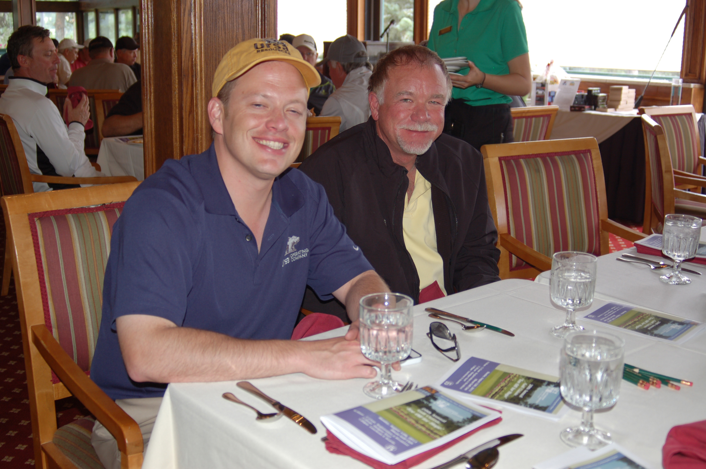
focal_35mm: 42
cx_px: 353
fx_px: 823
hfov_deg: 46.4
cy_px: 234
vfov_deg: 31.8
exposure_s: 1/60
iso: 200
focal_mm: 28
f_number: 3.3
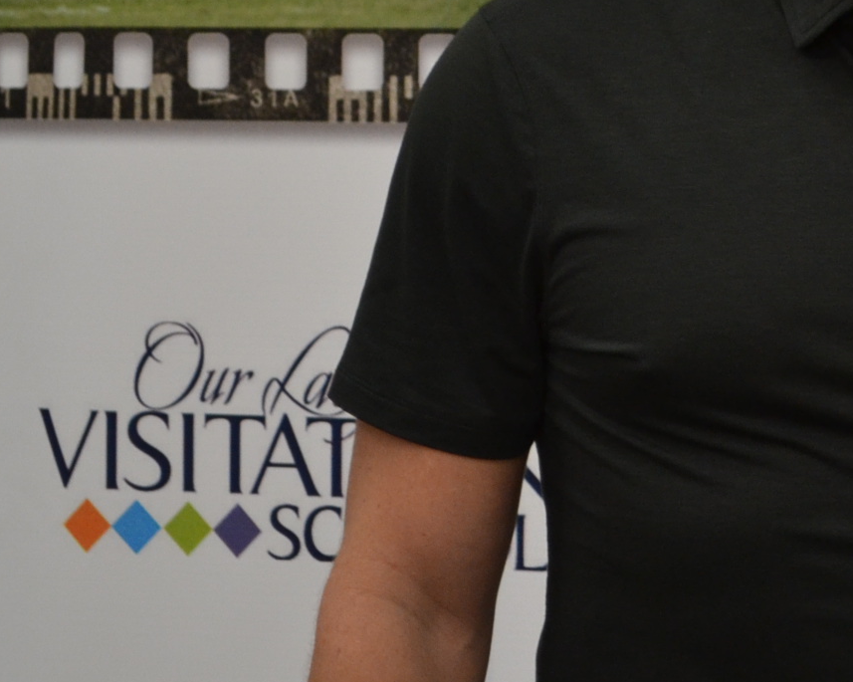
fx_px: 5256
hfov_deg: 9.2
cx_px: 1032
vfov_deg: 7.4
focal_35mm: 208
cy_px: 68
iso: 900
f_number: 5.6
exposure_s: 1/60
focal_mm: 55
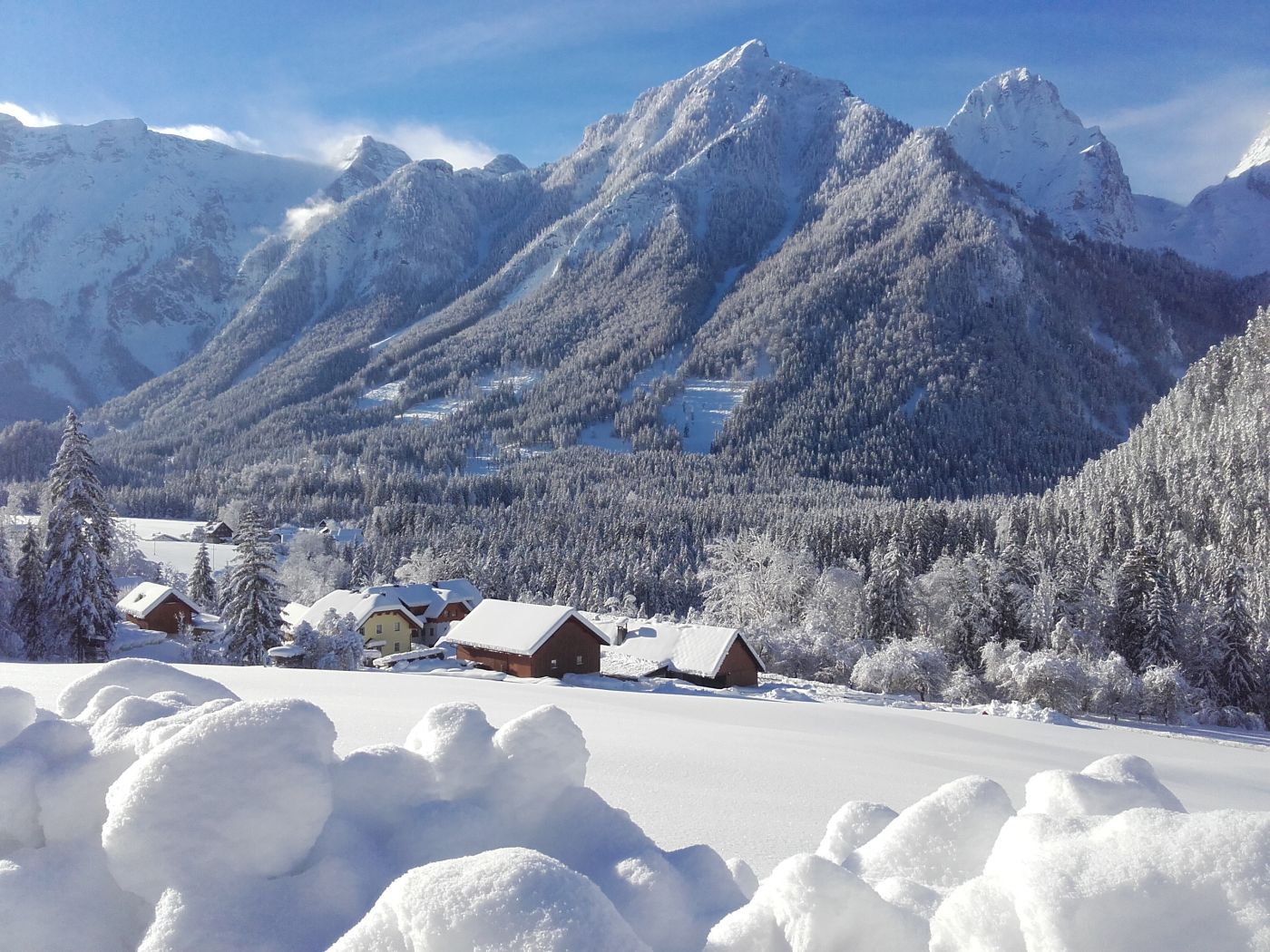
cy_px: 476
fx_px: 1137
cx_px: 635
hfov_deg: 58.4
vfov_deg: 45.4
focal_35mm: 31
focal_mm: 3.31
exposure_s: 1/1598
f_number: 2.2
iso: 50
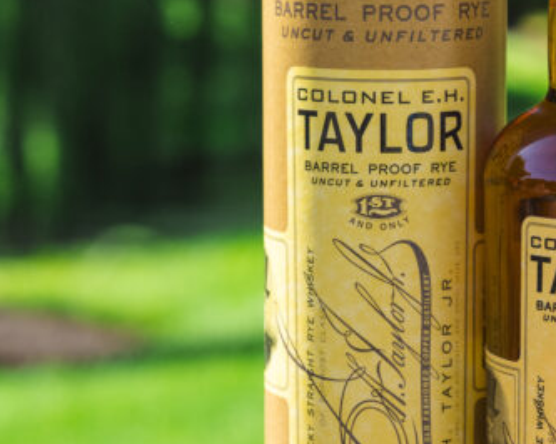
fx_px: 3322
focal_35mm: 202
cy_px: 231
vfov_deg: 7.6
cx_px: 491
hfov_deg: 9.5
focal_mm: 70
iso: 500
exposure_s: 1/800
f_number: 5
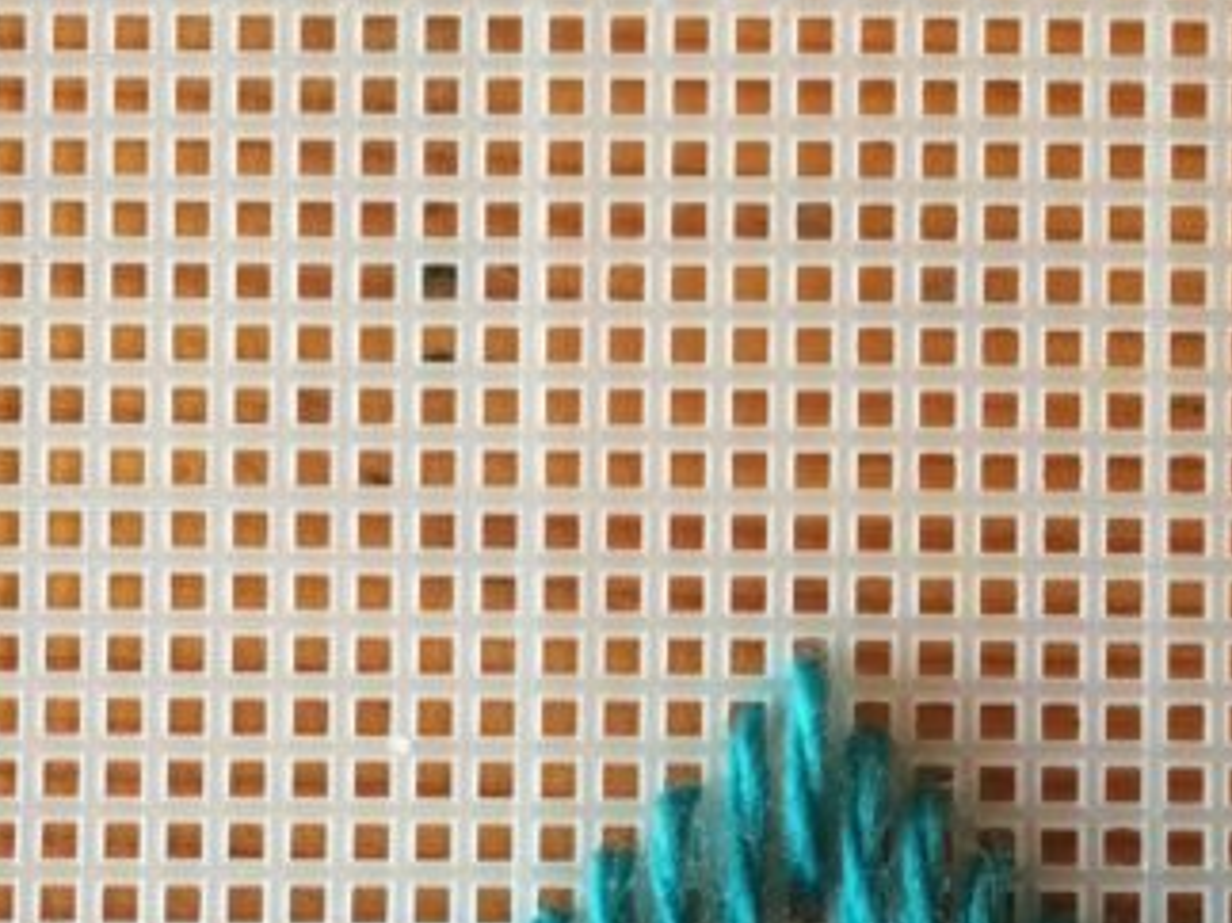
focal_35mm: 69
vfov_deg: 20.5
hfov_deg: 27.1
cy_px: 954
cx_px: 1133
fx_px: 2455
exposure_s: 1/30
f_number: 2.2
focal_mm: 4.15
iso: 320
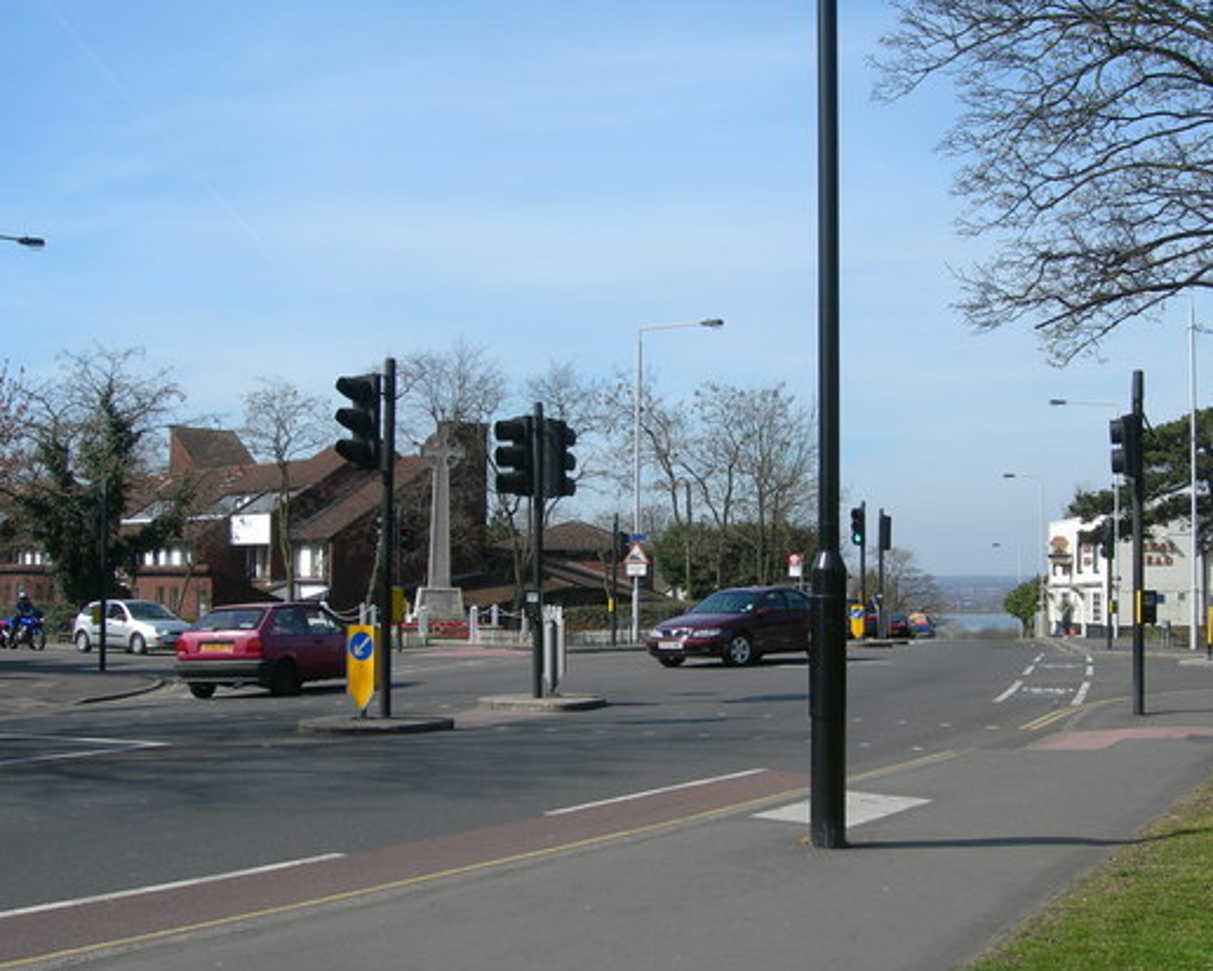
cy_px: 484
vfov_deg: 32.8
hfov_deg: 40.3
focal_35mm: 46
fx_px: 1652
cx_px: 672
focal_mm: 7.8
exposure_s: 1/472
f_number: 4.8
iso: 50
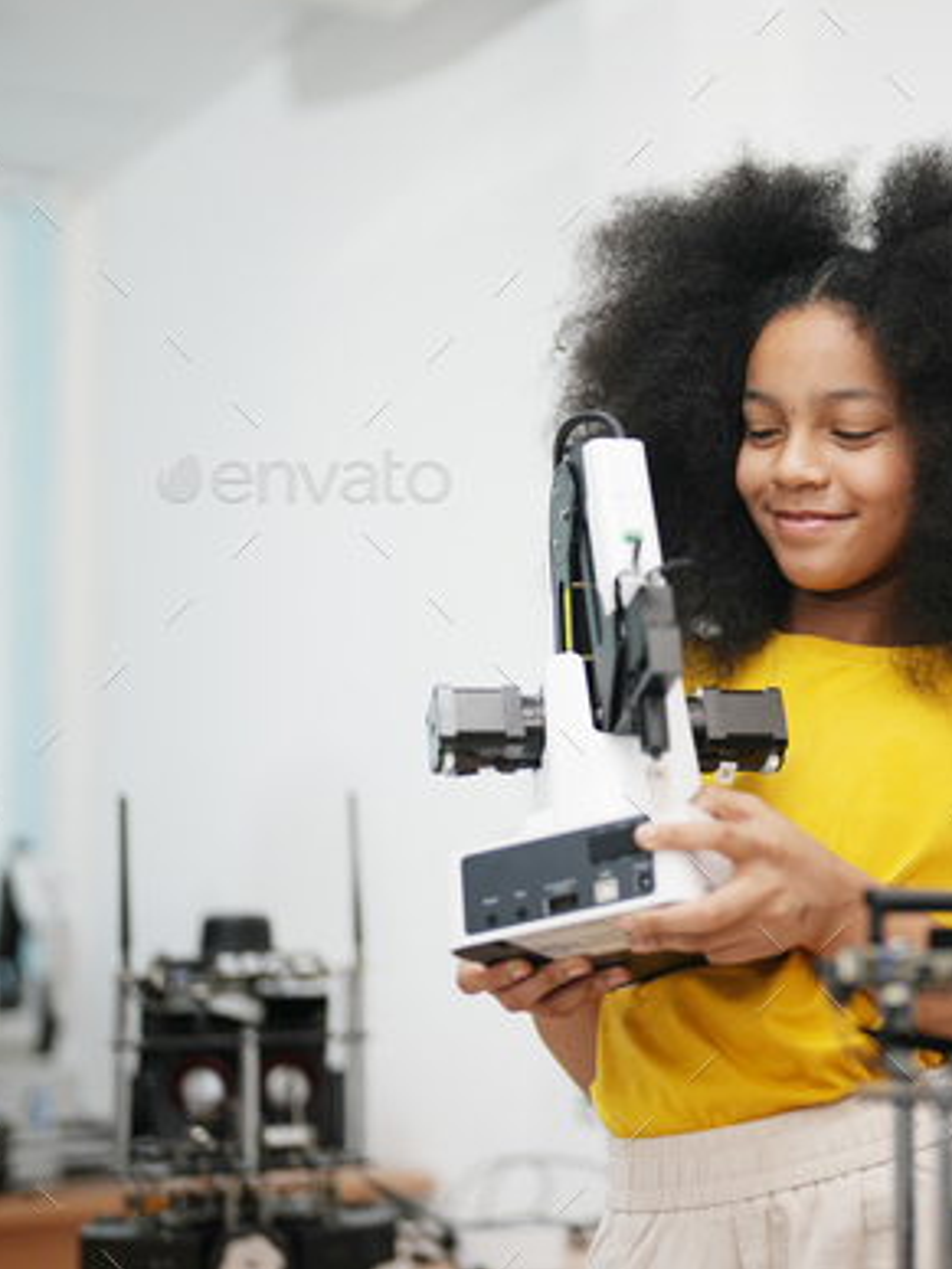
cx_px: 785
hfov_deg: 19.9
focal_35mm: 73
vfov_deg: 26.7
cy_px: 630
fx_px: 2677
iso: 250
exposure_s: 1/285
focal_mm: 50
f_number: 1.2
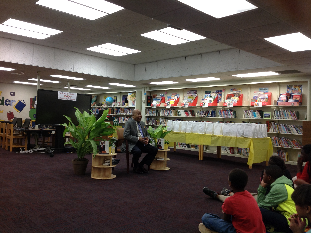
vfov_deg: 40.6
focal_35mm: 35
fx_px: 314
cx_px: 156
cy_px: 116
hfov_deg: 52.7
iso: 50
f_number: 2.4
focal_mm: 4.28
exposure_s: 1/40
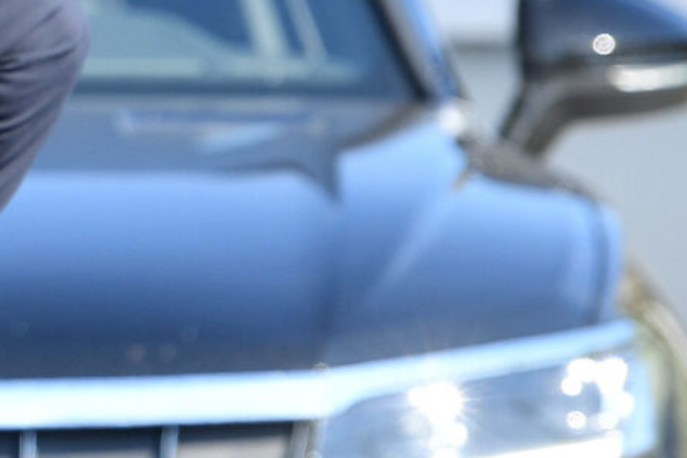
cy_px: 281
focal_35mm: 723
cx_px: -795
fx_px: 13796
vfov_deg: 1.9
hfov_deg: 2.8
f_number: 8
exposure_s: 1/250
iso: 125
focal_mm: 160
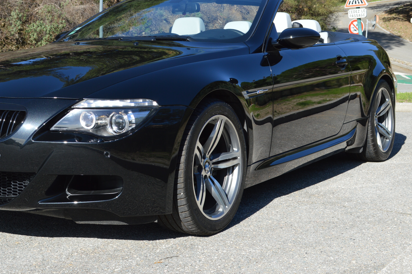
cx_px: 164
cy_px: 62
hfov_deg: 32.3
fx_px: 709
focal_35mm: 62
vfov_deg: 21.6
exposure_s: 1/200
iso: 100
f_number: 7.1
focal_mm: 24
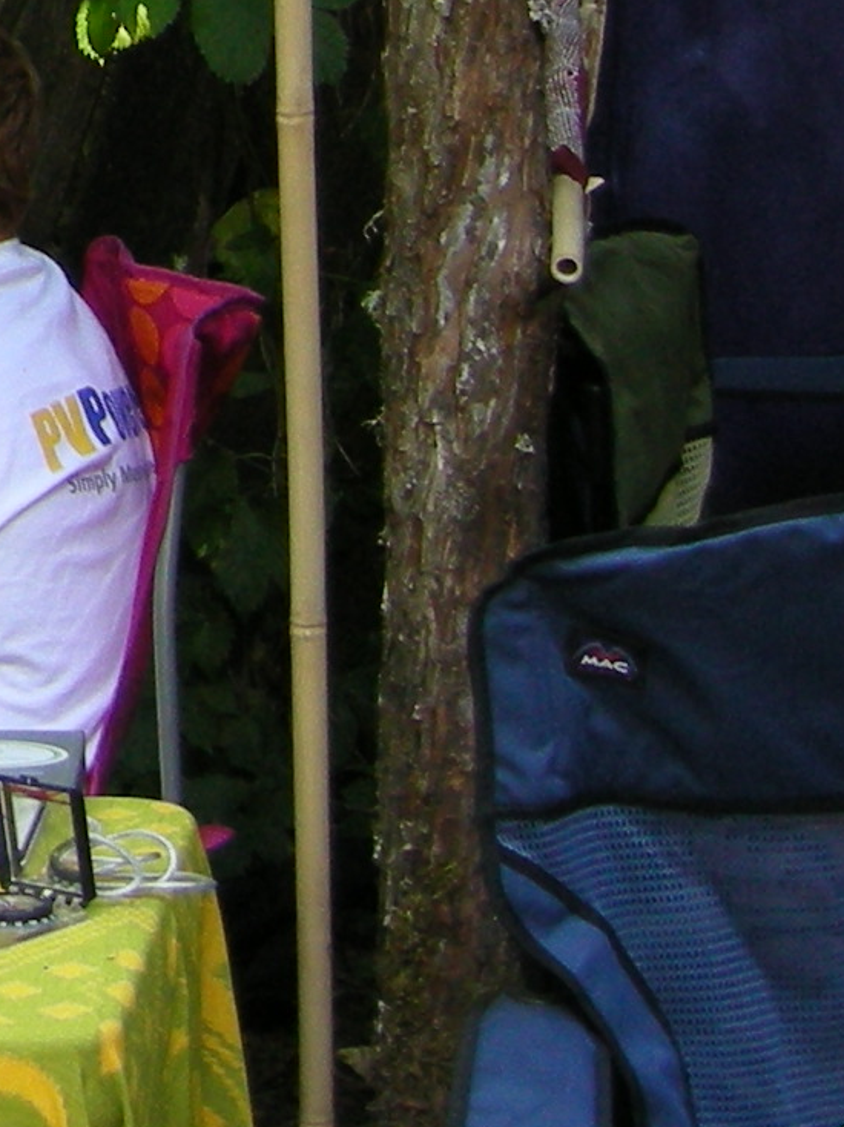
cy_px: -668
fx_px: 5823
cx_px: -1297
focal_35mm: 179
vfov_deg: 10.6
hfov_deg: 7.6
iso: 100
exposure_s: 1/57.1
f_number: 2.7
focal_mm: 7.5
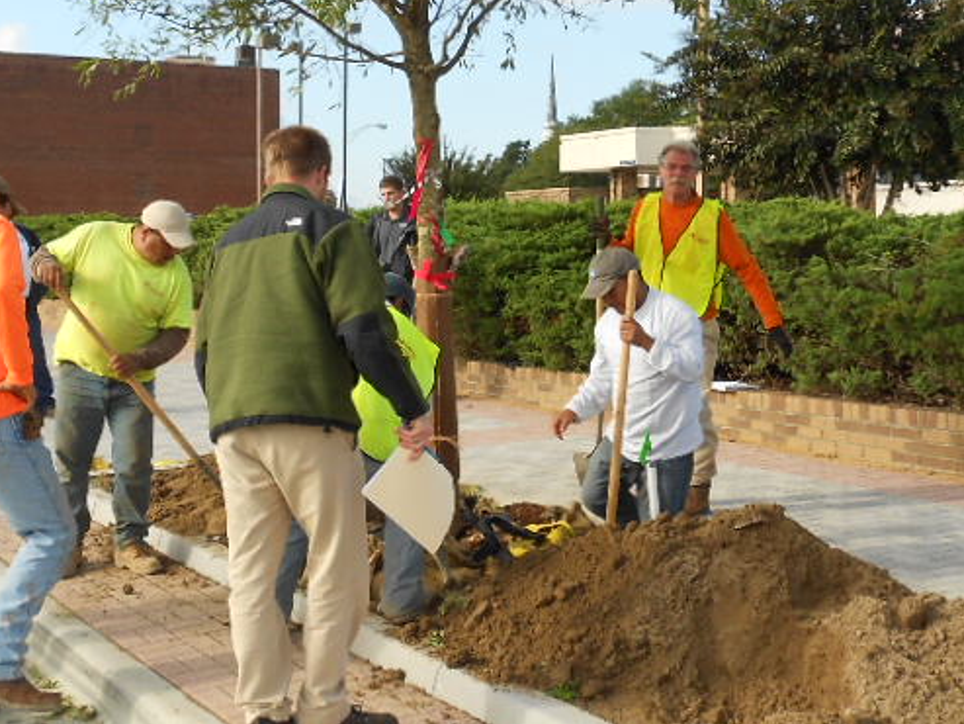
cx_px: 323
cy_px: 286
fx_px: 1504
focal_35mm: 54
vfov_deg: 27.0
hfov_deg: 35.2
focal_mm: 4.6
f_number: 3.2
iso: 80
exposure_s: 1/400
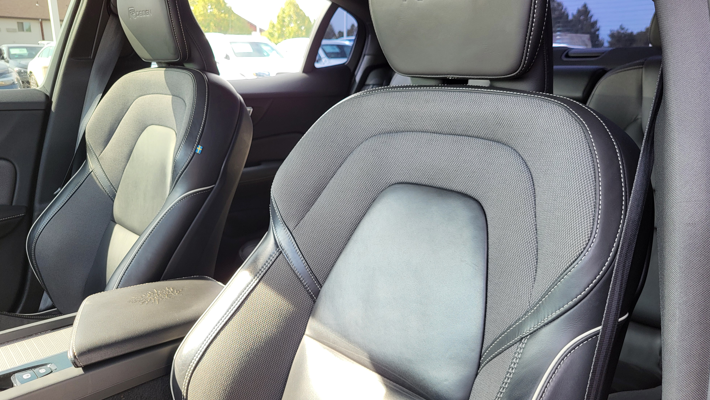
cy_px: 238
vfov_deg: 40.0
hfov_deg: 66.1
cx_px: 360
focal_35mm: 29
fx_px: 546
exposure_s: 1/130
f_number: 1.8
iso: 40
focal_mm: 5.4
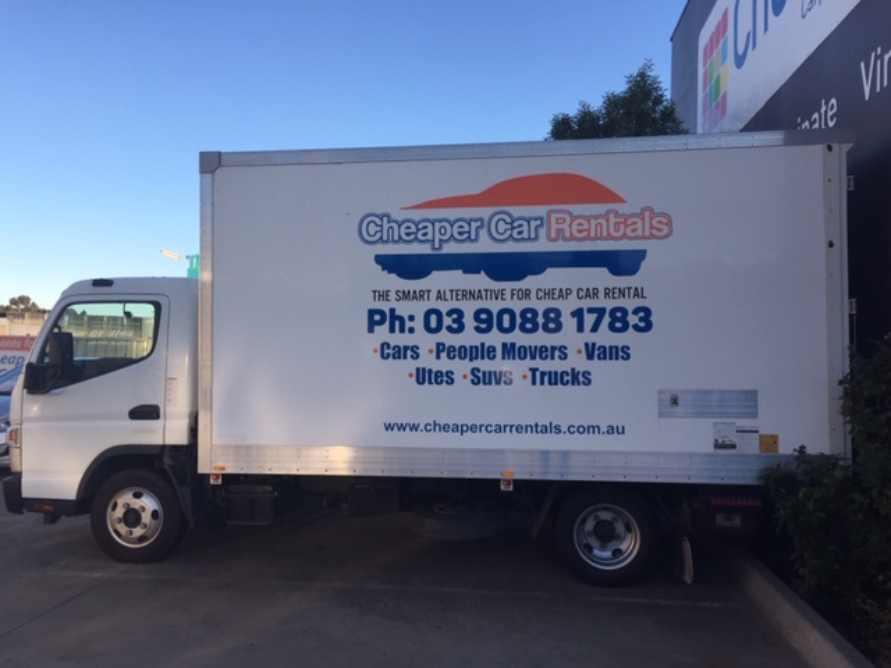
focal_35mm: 29
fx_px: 746
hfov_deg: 61.7
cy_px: 334
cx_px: 446
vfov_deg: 48.2
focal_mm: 4.15
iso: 32
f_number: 2.2
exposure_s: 1/746
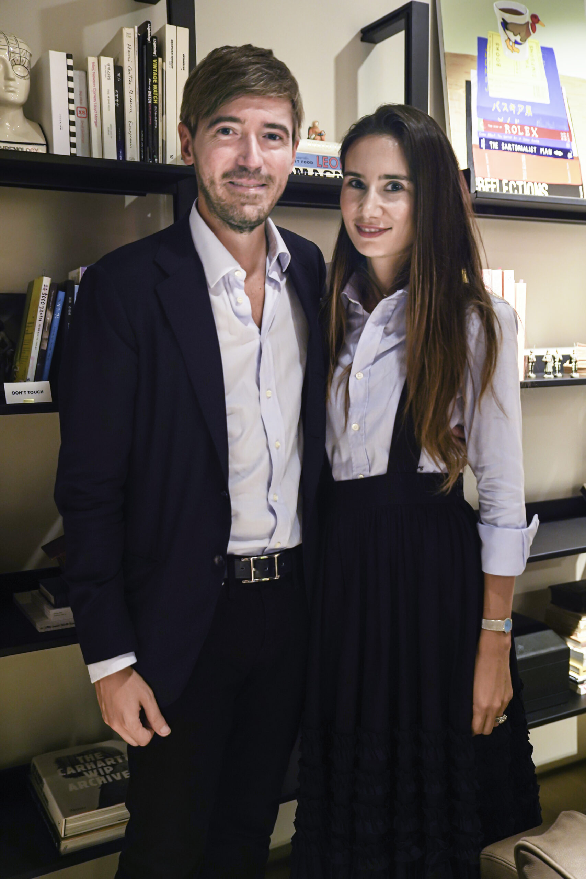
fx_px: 903
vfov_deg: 51.9
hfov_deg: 35.9
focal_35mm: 37
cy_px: 440
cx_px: 293
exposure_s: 1/60
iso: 1250
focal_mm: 37
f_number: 3.2
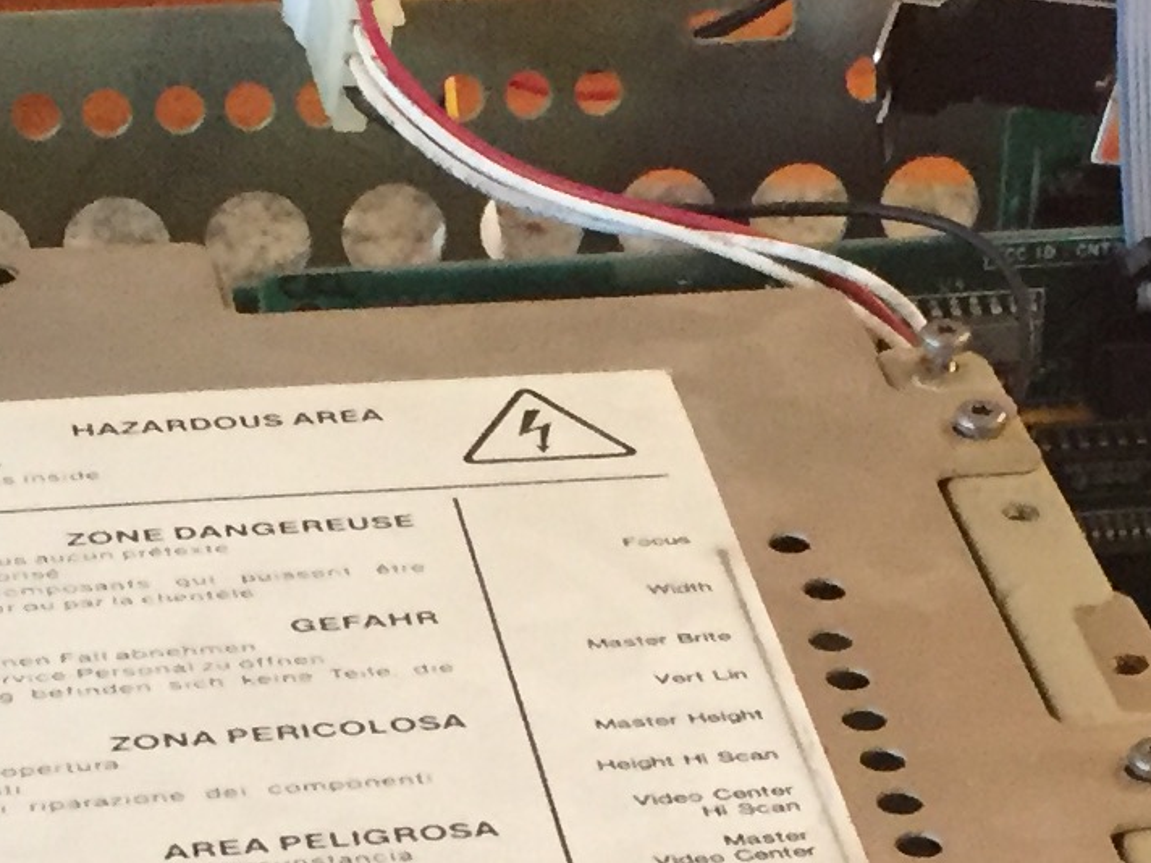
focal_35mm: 133
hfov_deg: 14.7
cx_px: 921
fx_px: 4422
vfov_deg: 10.7
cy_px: 1303
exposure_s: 1/15
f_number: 2.2
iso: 250
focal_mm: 4.15
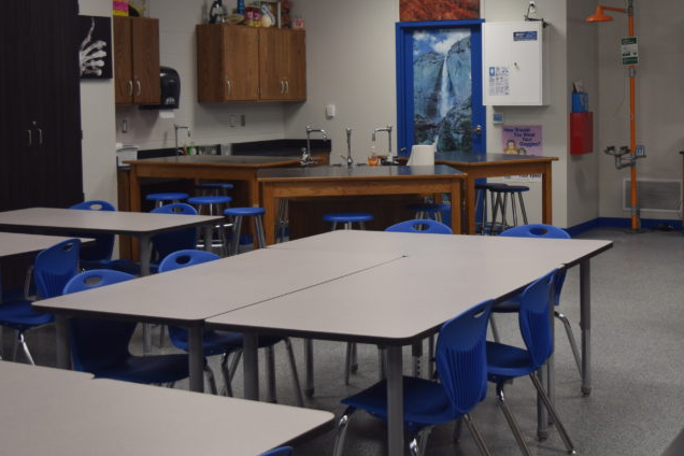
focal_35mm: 58
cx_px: 469
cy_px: 162
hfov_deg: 34.1
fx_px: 1102
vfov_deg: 23.3
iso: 400
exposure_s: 1/80
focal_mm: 24
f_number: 4.5
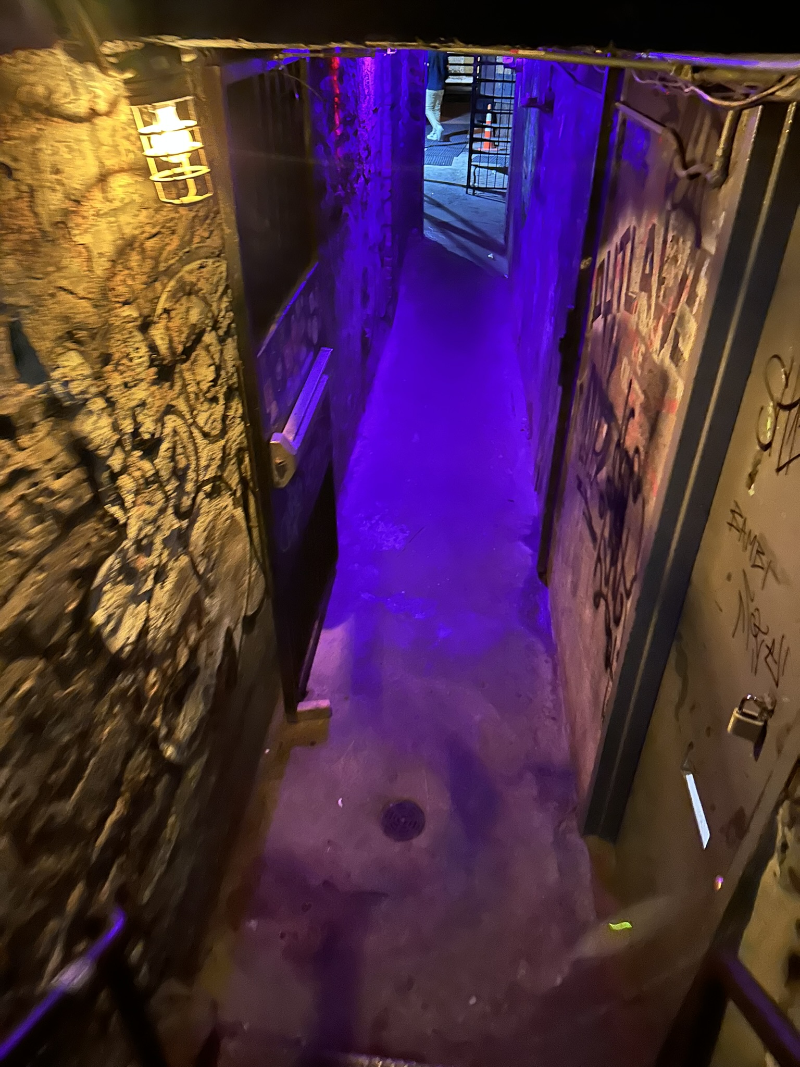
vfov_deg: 71.6
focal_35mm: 24
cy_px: 534
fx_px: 740
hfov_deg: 56.8
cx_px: 400
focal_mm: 6.86
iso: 2500
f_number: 1.78
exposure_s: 1/15
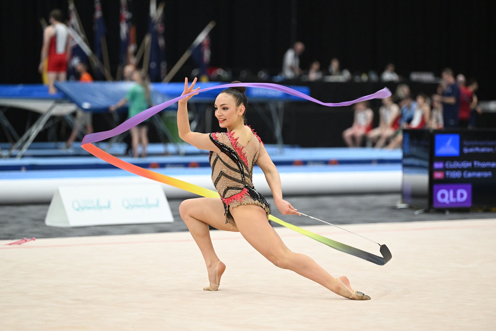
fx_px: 2067
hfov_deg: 13.7
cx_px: 248
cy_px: 166
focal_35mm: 150
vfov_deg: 9.1
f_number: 2.8
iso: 5000
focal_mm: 150
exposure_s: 1/1000
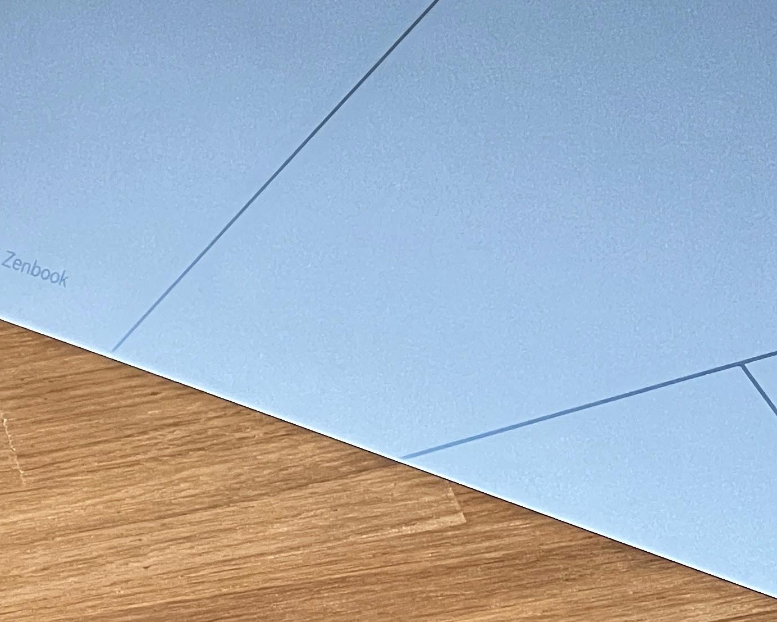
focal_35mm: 219
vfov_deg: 7.0
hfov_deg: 8.8
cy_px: 15
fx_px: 5036
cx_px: 837
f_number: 2.8
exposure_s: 1/60
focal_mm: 9
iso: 400
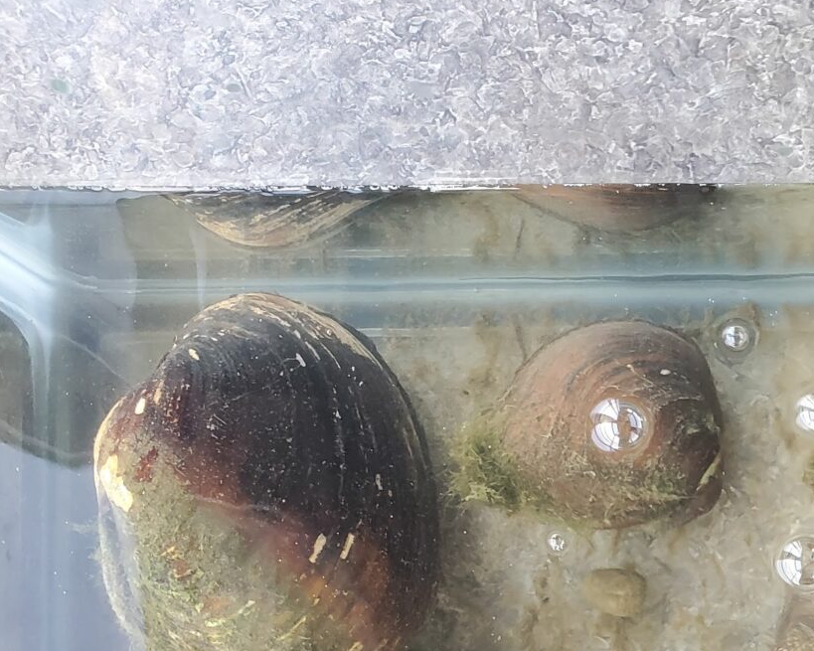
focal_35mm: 62
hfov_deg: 28.1
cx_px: 865
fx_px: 1493
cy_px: 707
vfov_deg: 23.2
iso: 200
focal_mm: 4.3
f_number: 2.4
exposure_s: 1/60
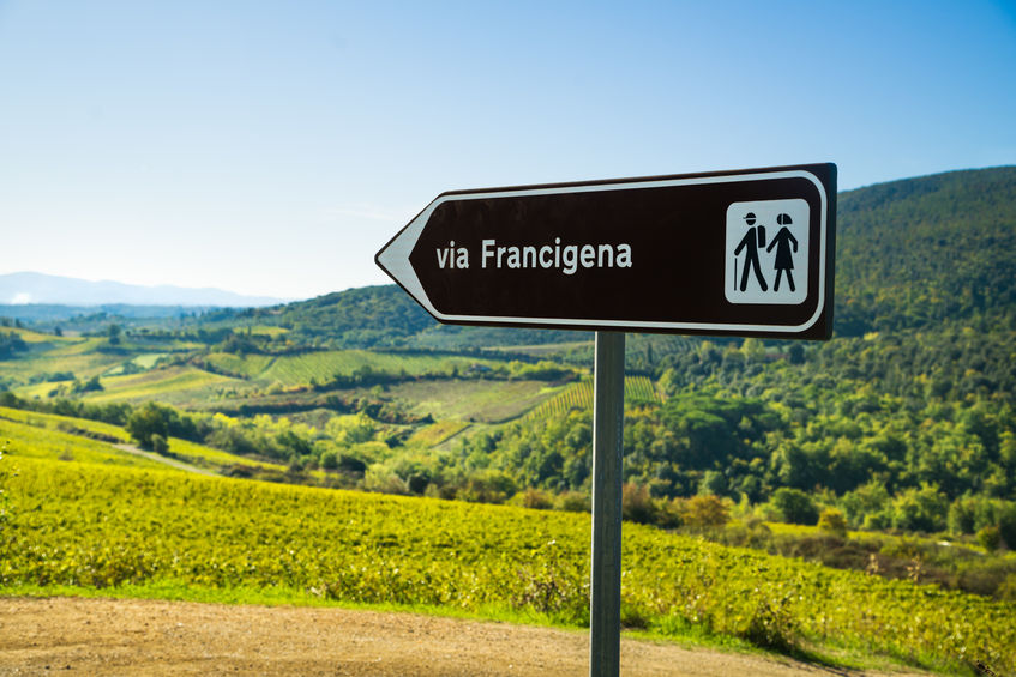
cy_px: 338
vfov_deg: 27.0
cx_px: 508
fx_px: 1411
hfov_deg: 39.6
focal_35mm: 50
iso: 100
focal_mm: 50
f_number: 6.3
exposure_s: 1/640
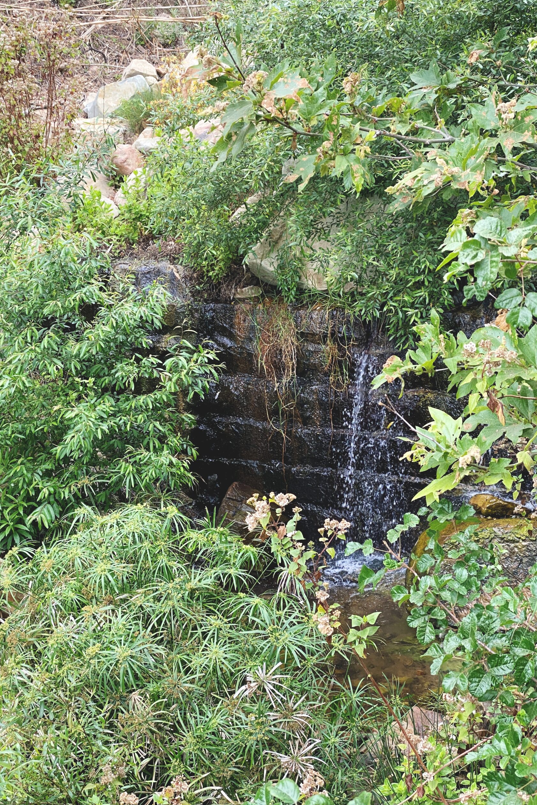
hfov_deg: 24.6
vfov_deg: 36.2
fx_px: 1231
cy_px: 397
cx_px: 255
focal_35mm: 55
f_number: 2
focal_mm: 6
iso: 64
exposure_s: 1/122
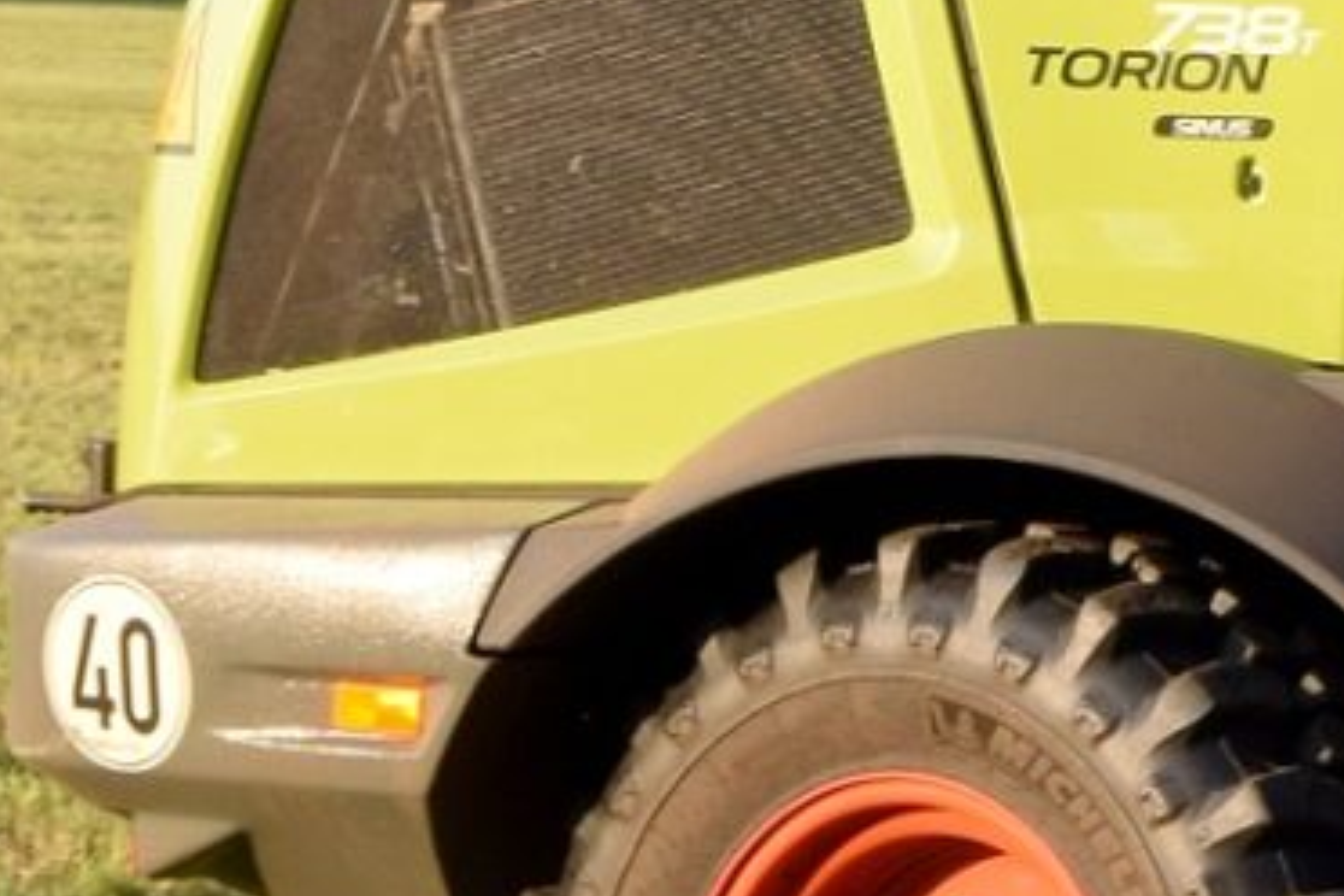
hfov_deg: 6.7
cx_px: 2323
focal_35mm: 299
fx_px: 11178
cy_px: 89
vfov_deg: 4.6
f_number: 7.1
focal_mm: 29
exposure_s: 1/200
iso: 200
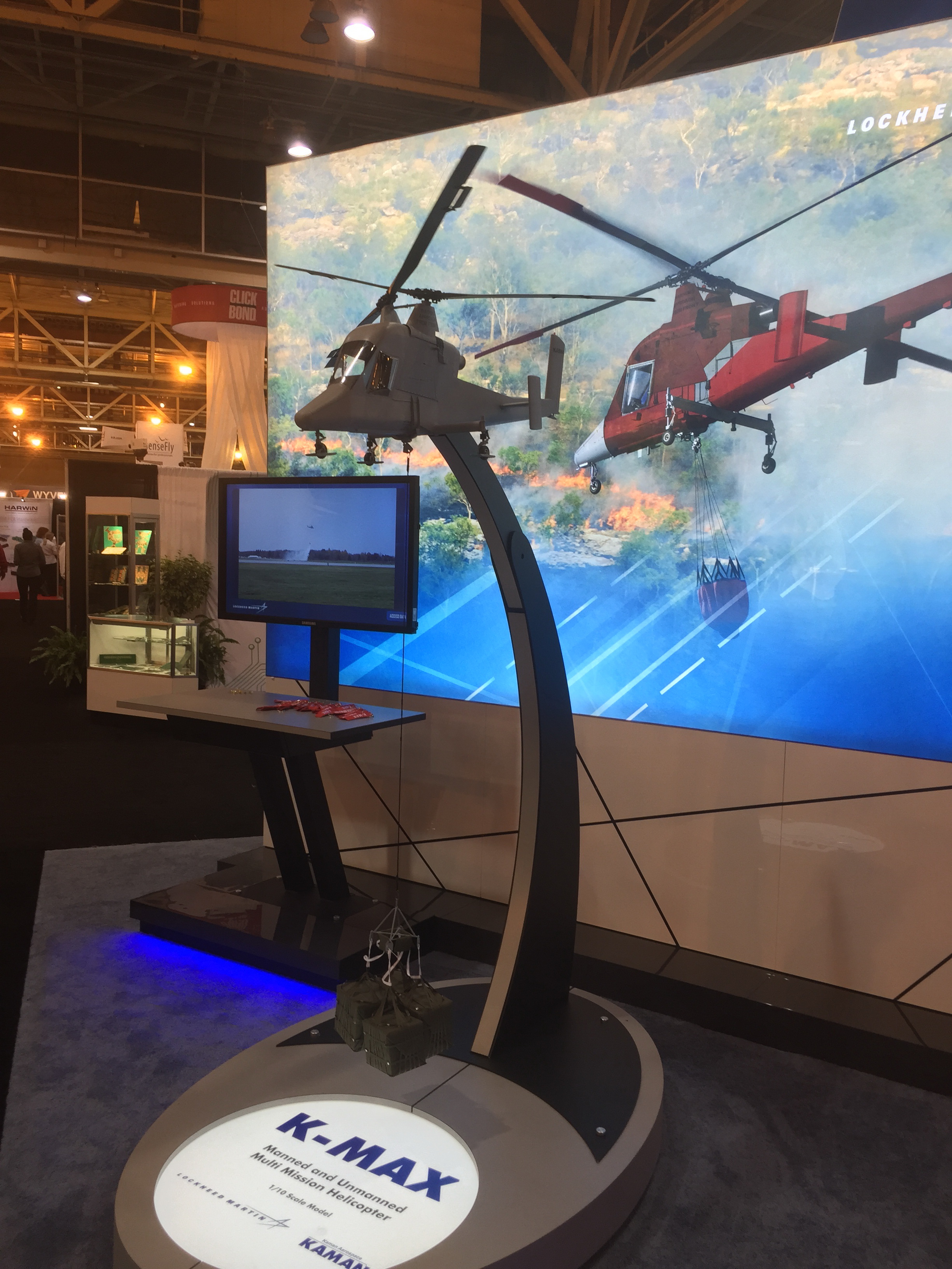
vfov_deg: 61.7
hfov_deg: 48.2
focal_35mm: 29
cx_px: 476
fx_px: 1063
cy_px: 634
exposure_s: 1/60
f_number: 2.2
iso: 40
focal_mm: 4.15
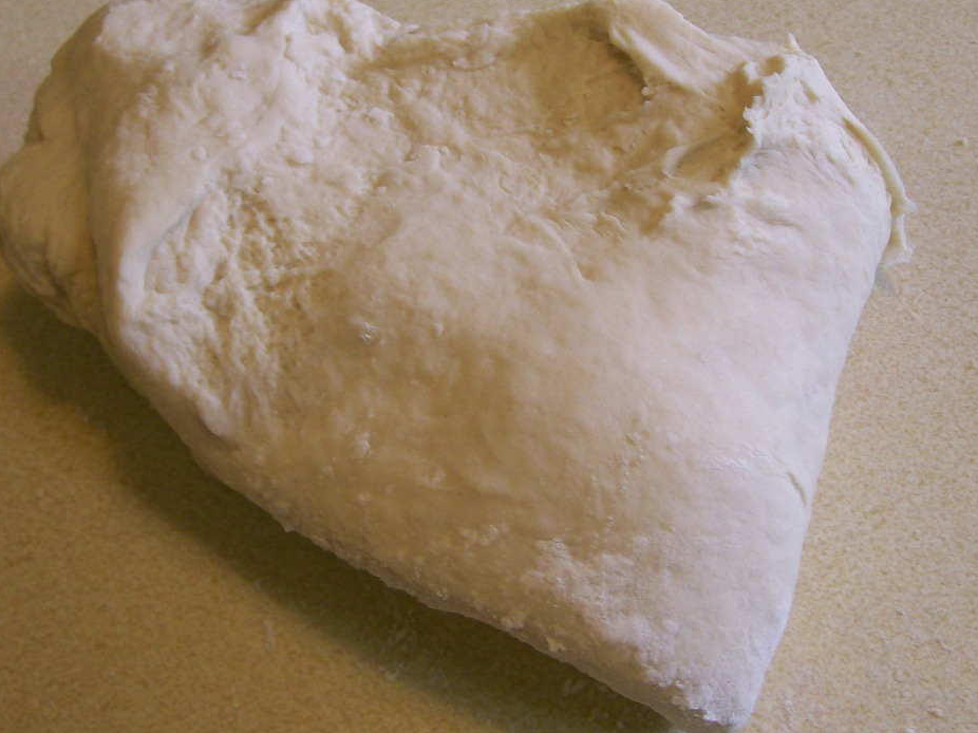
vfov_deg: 26.1
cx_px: 582
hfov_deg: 34.3
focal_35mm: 56
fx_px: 1582
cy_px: 335
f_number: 2.7
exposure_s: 1/32
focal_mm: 6
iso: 85
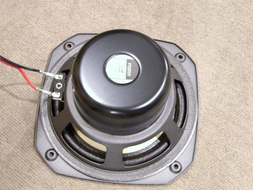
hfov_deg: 33.8
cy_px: 95
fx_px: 417
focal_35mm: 57
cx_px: 126
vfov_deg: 25.7
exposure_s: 1/6
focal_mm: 11.8
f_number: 3.6
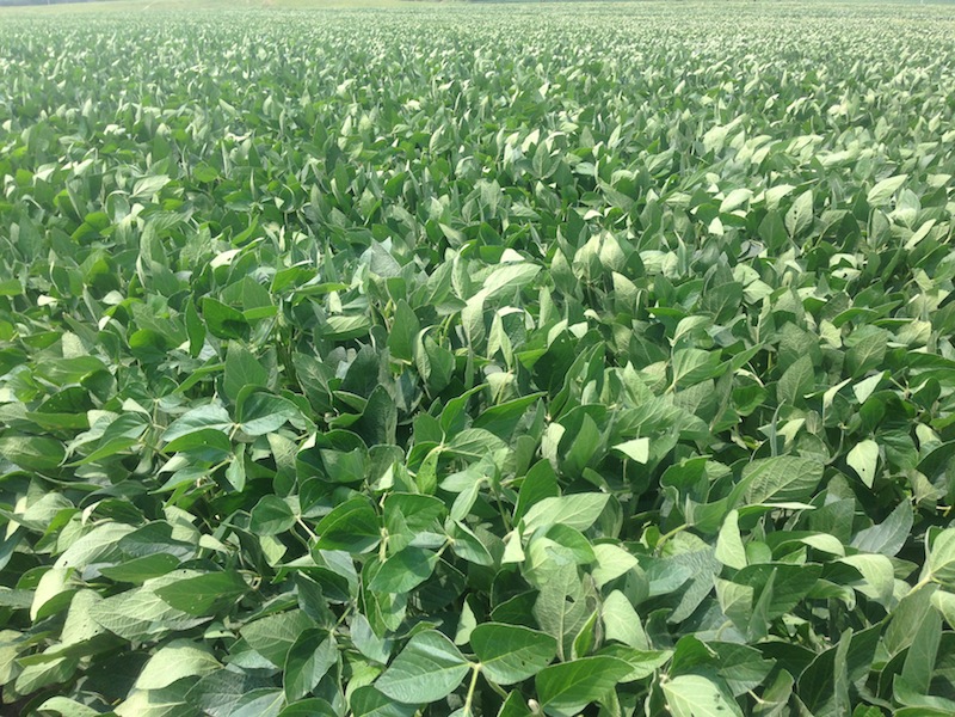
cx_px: 478
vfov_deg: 42.9
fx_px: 910
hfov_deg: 55.4
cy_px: 358
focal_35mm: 33
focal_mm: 4.12
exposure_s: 1/653
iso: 50
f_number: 2.4
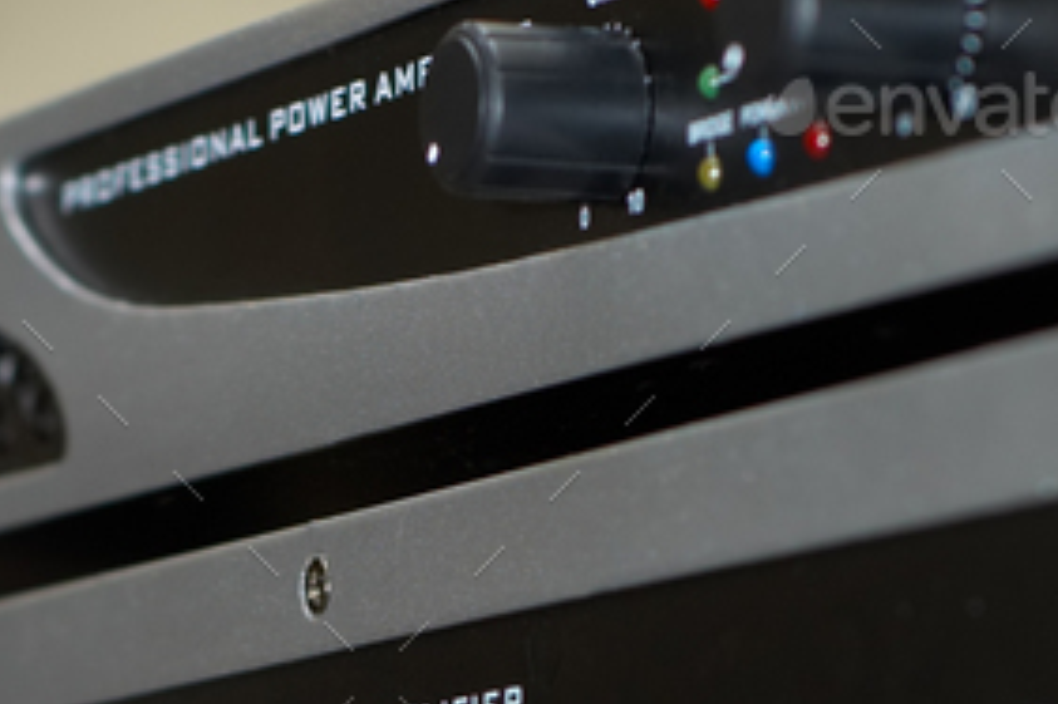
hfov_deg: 8.7
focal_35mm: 237
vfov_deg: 5.7
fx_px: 6961
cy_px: 1218
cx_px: 358
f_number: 3.5
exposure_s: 1/125
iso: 200
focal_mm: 50
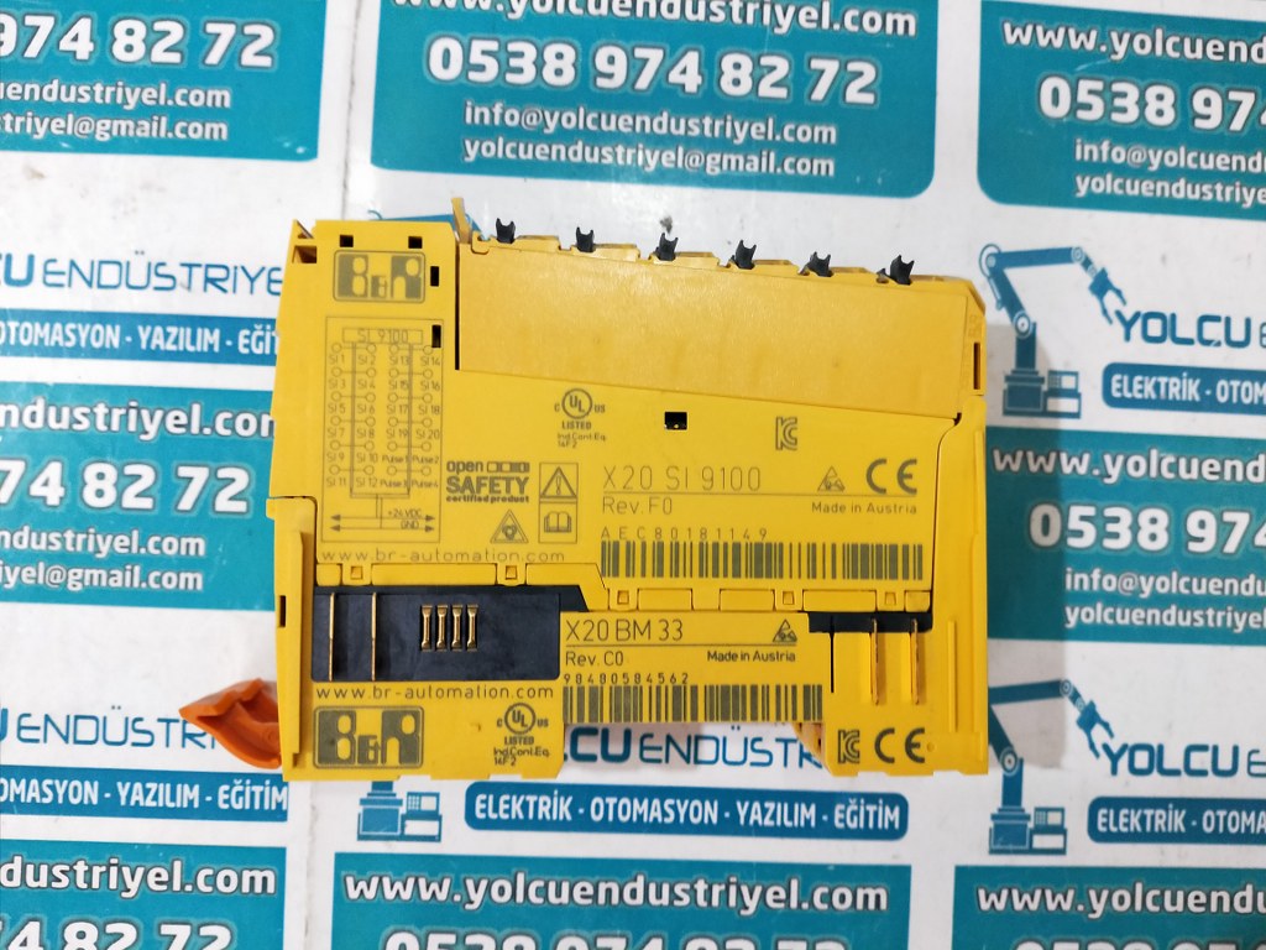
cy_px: 475
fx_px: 841
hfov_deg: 73.9
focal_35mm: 23
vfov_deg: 58.9
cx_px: 633
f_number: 1.7
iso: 177
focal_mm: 3.99
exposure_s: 1/33
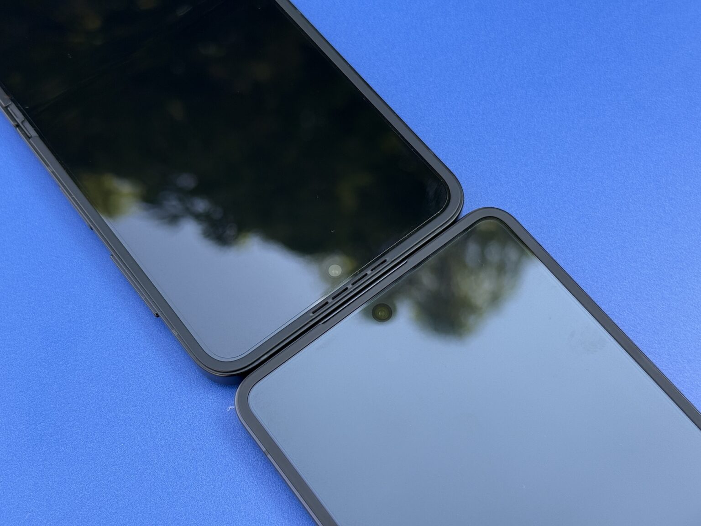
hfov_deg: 39.7
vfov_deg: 30.3
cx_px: 350
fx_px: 972
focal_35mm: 48
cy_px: 263
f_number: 1.78
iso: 64
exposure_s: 1/386
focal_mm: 6.76
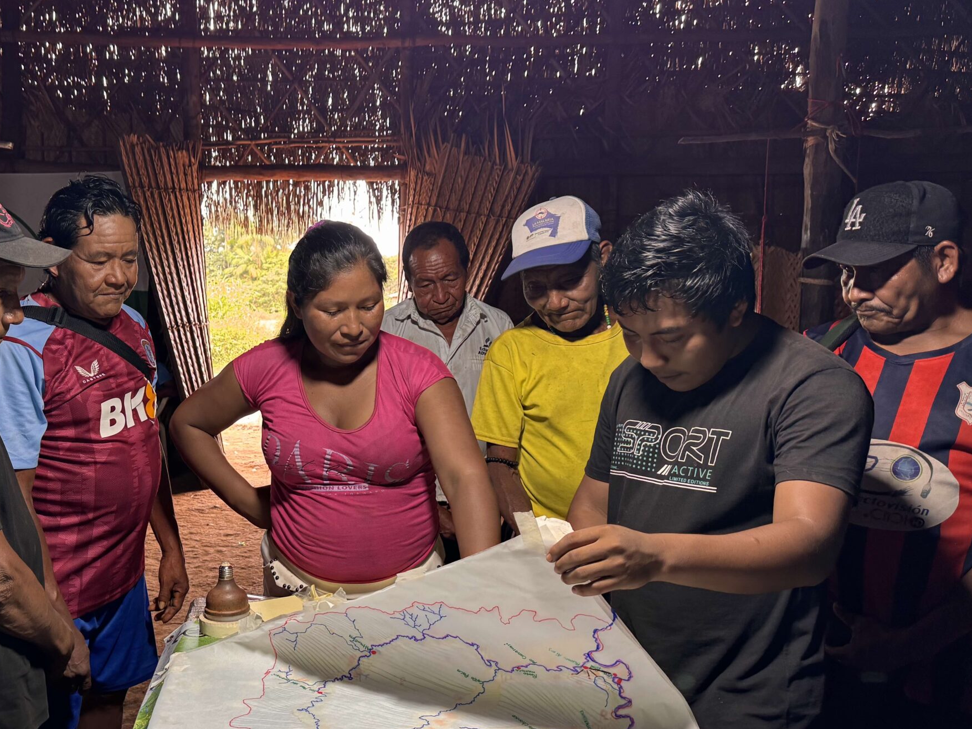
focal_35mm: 35
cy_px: 431
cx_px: 284
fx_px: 983
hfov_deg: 51.1
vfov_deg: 40.6
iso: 160
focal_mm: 6.76
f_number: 1.78
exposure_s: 1/57
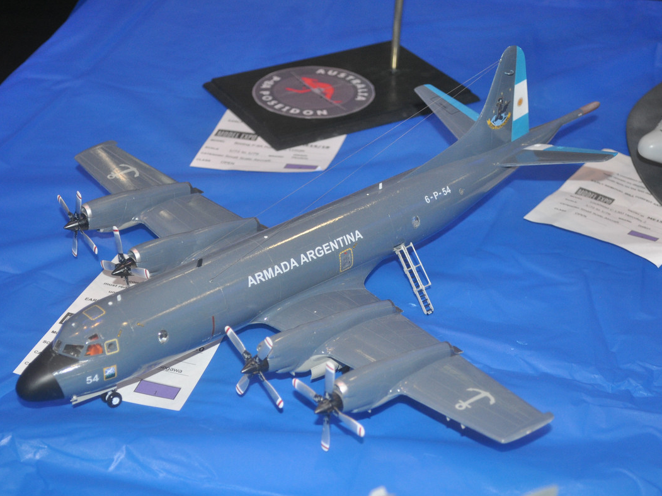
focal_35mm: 66
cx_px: 342
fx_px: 1262
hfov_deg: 29.4
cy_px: 247
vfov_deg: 22.2
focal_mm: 40
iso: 800
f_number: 5.3
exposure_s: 1/60
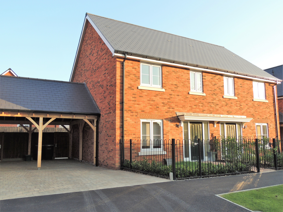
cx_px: 142
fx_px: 245
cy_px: 106
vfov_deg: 46.8
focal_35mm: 30
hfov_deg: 60.0
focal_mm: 5.3
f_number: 3.1
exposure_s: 1/250
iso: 100
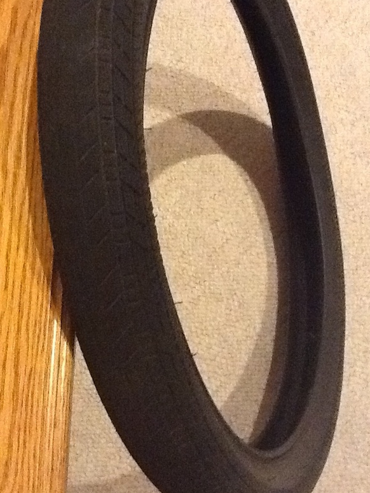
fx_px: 470
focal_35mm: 33
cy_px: 250
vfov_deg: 55.4
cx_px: 186
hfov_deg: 42.9
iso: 800
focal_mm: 2.03
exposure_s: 1/15
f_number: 2.4
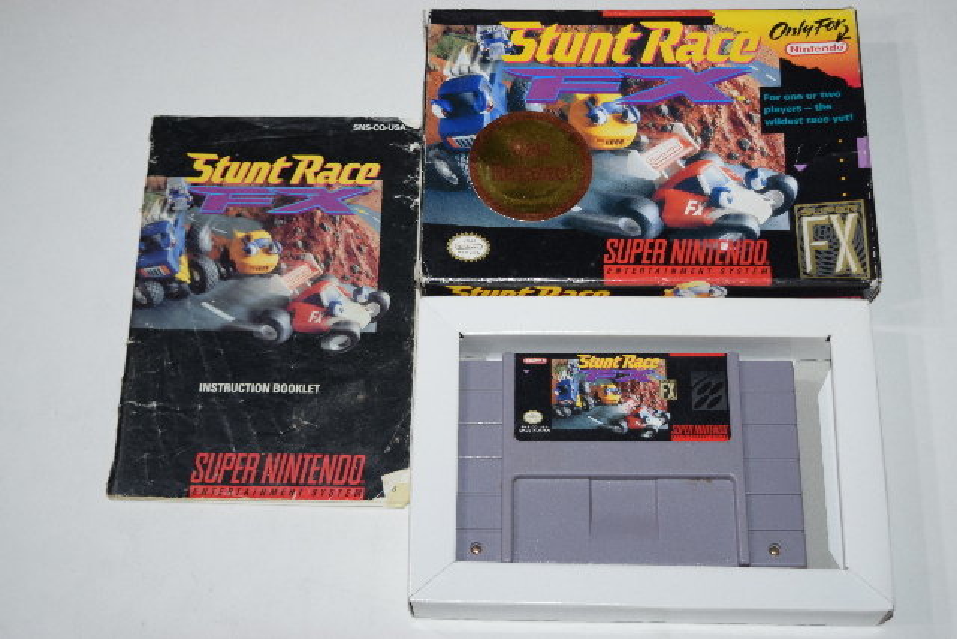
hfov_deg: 33.4
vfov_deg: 22.6
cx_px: 478
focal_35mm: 60
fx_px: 1595
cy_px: 320
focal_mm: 40
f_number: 5
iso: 800
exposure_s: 1/60
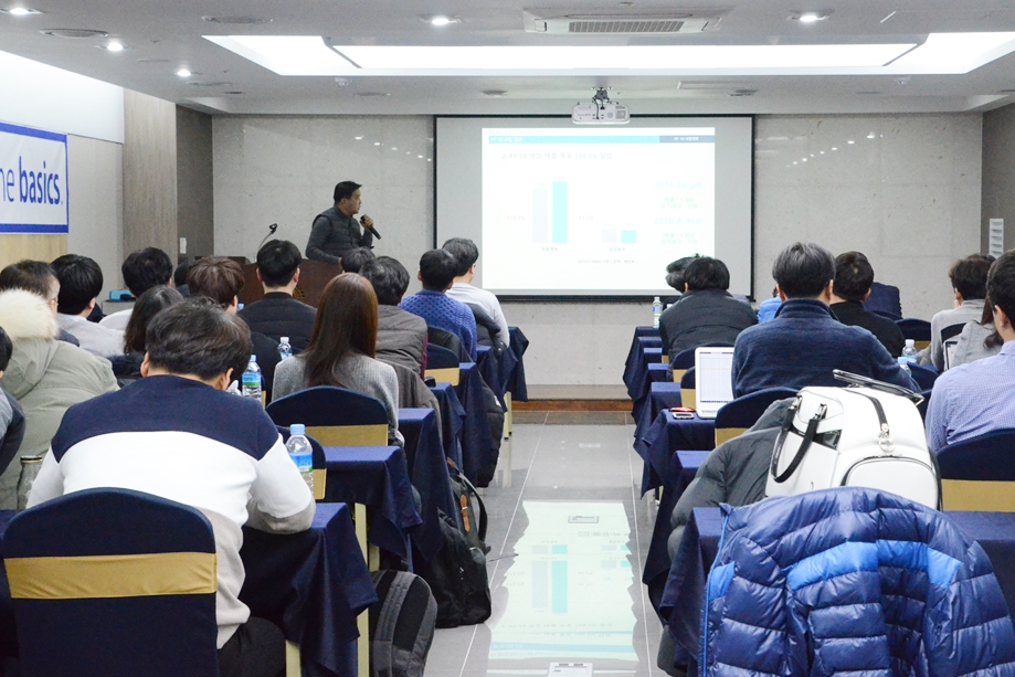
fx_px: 1748
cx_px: 549
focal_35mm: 62
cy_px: 358
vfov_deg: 21.9
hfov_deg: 32.4
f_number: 8
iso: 5000
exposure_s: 1/200
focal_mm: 38
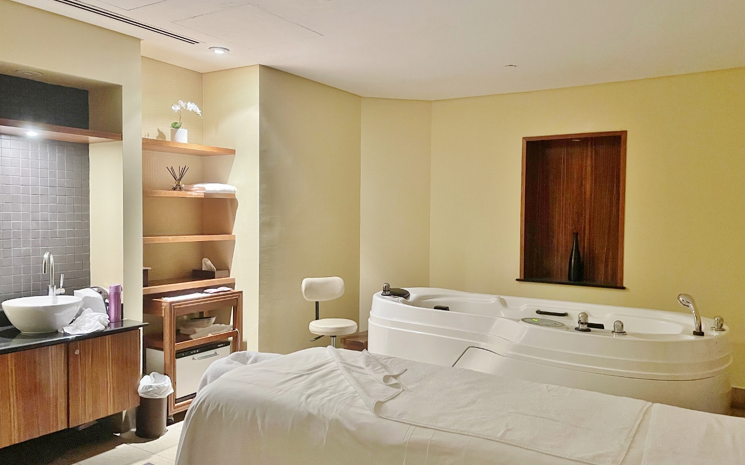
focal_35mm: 28
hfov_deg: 66.5
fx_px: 568
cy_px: 241
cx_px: 375
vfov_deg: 44.5
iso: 500
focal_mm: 4.2
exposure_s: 1/25
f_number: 1.6
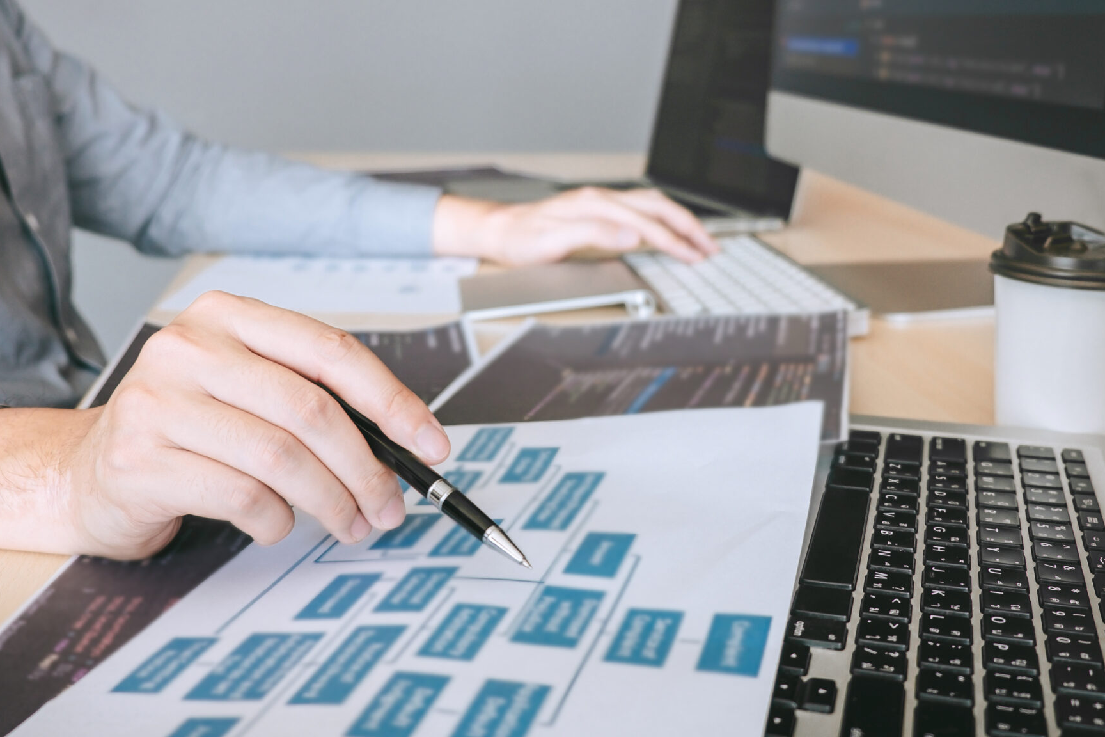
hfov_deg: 48.5
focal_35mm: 40
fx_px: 1228
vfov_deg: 33.3
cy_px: 305
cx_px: 570
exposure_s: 1/125
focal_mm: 18
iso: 400
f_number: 2.8
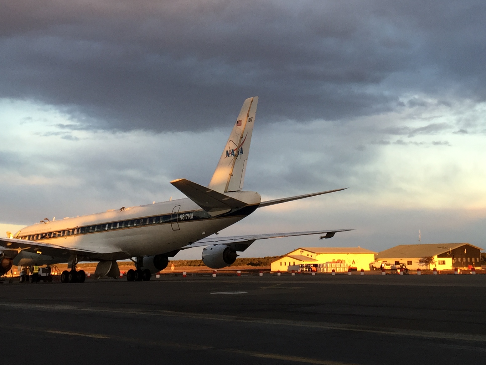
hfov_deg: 31.6
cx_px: 275
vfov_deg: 23.0
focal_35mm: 61
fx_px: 856
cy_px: -4
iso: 32
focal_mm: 4.15
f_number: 2.2
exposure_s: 1/100
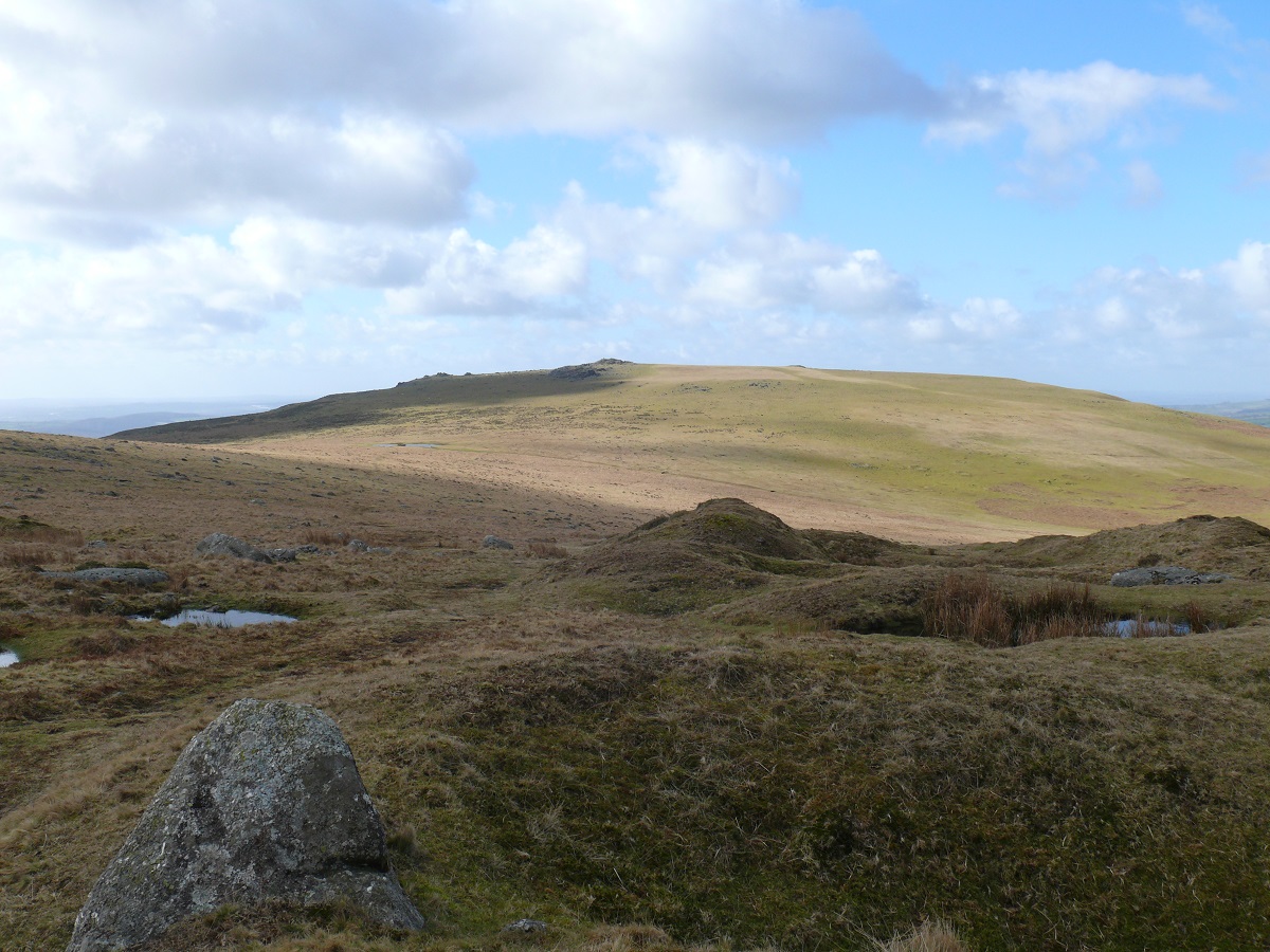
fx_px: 1321
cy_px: 476
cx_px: 635
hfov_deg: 51.4
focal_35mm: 36
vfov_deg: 39.7
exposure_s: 1/400
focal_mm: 7.6
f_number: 5.6
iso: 100
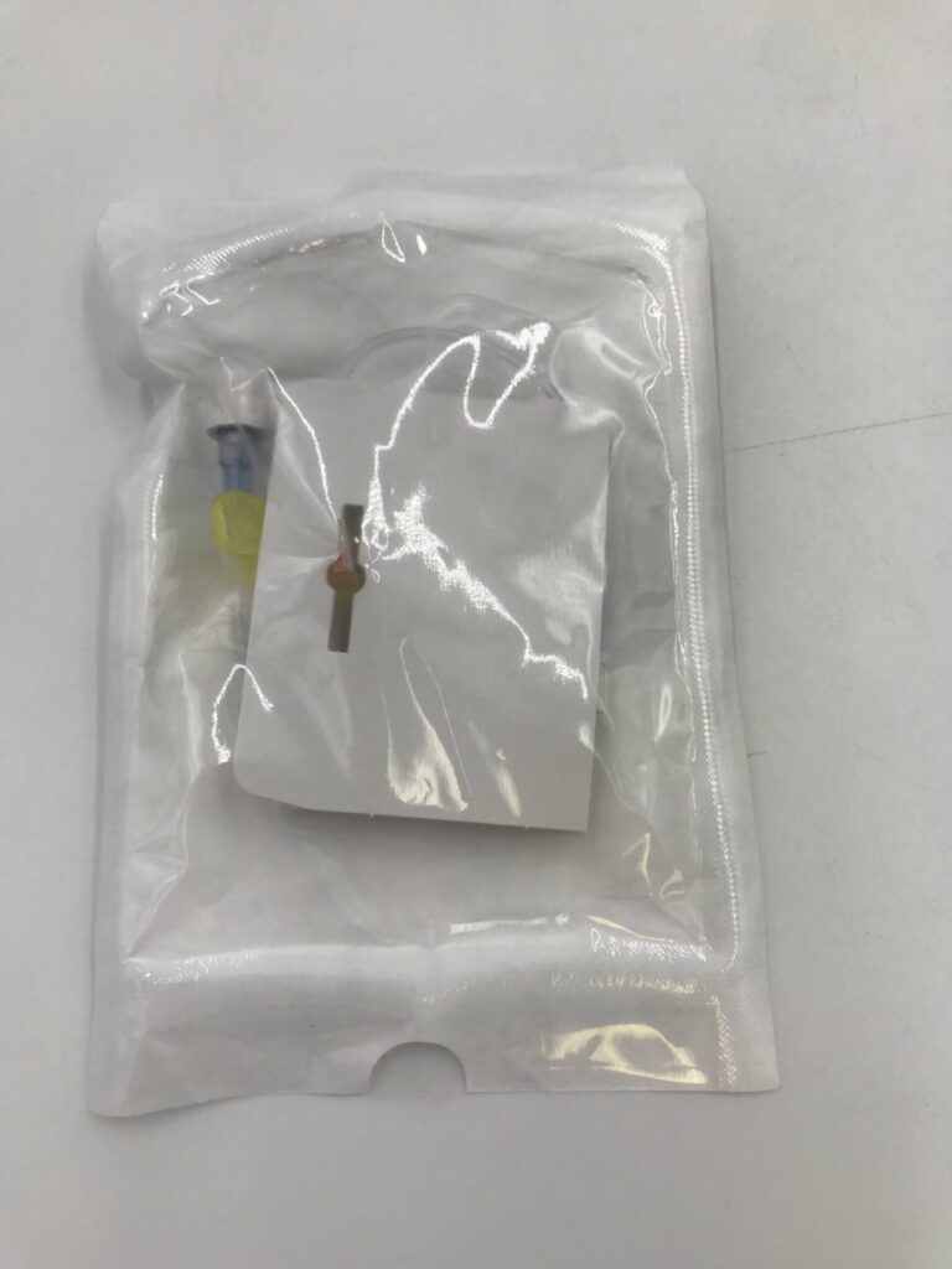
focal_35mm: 28
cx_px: 476
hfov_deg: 49.7
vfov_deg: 63.4
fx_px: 1027
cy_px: 634
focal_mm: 3.99
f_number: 1.8
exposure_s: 1/270
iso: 20
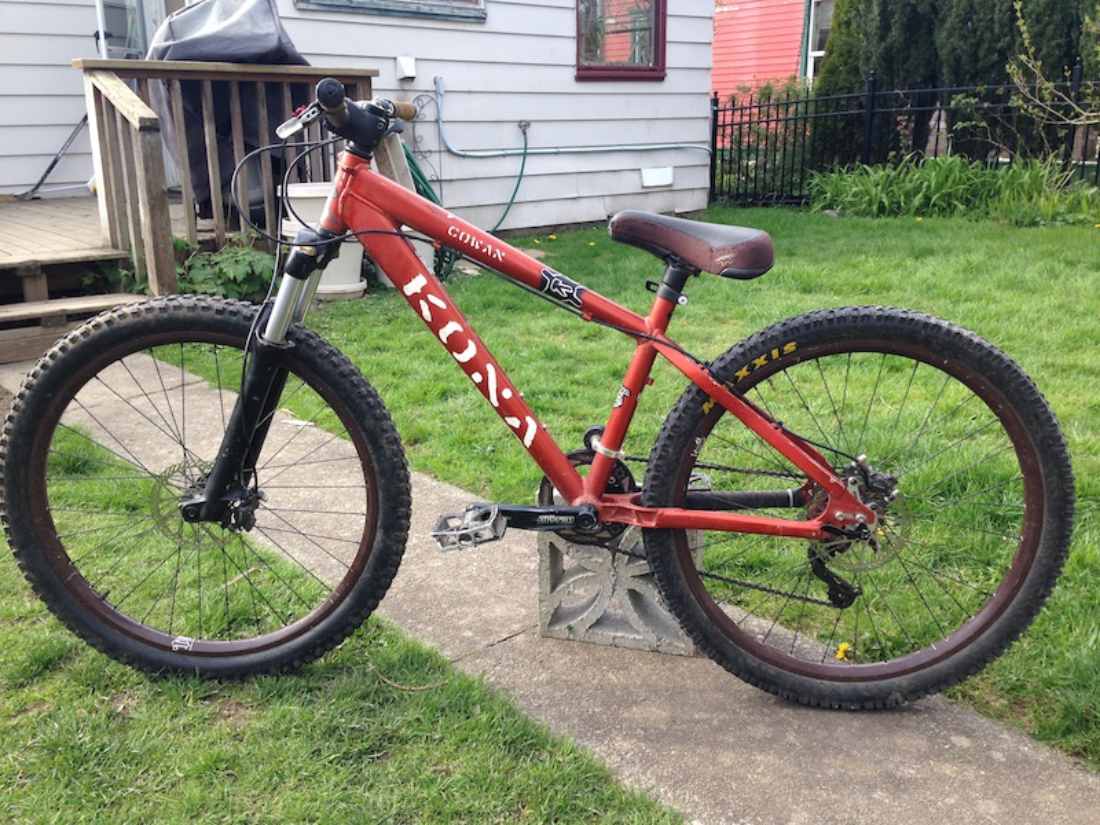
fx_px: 1049
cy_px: 412
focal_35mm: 33
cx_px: 550
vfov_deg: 42.9
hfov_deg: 55.4
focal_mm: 4.12
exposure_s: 1/306
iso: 50
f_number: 2.4
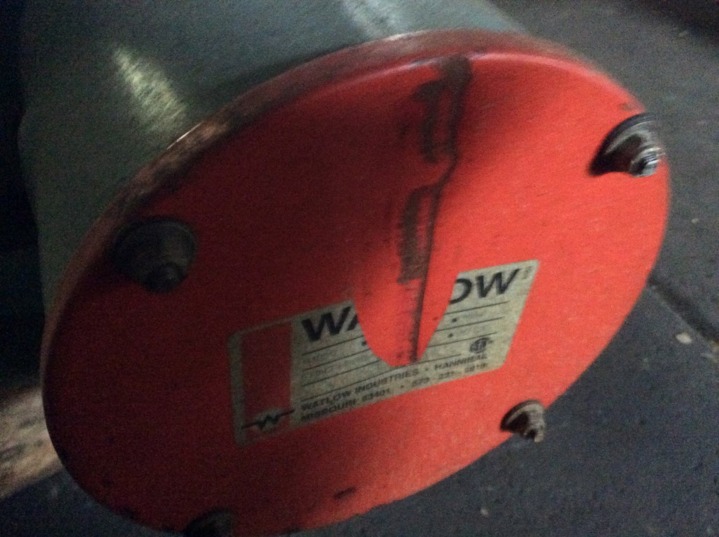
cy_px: 268
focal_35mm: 32
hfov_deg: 56.9
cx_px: 360
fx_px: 664
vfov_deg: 44.1
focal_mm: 3.3
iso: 800
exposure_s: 1/15
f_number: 2.4
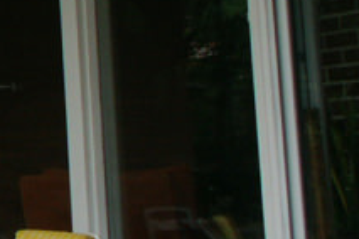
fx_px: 1745
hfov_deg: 10.4
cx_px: -462
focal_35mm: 175
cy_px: -52
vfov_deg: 7.8
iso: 100
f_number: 5.6
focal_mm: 9.24
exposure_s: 1/180
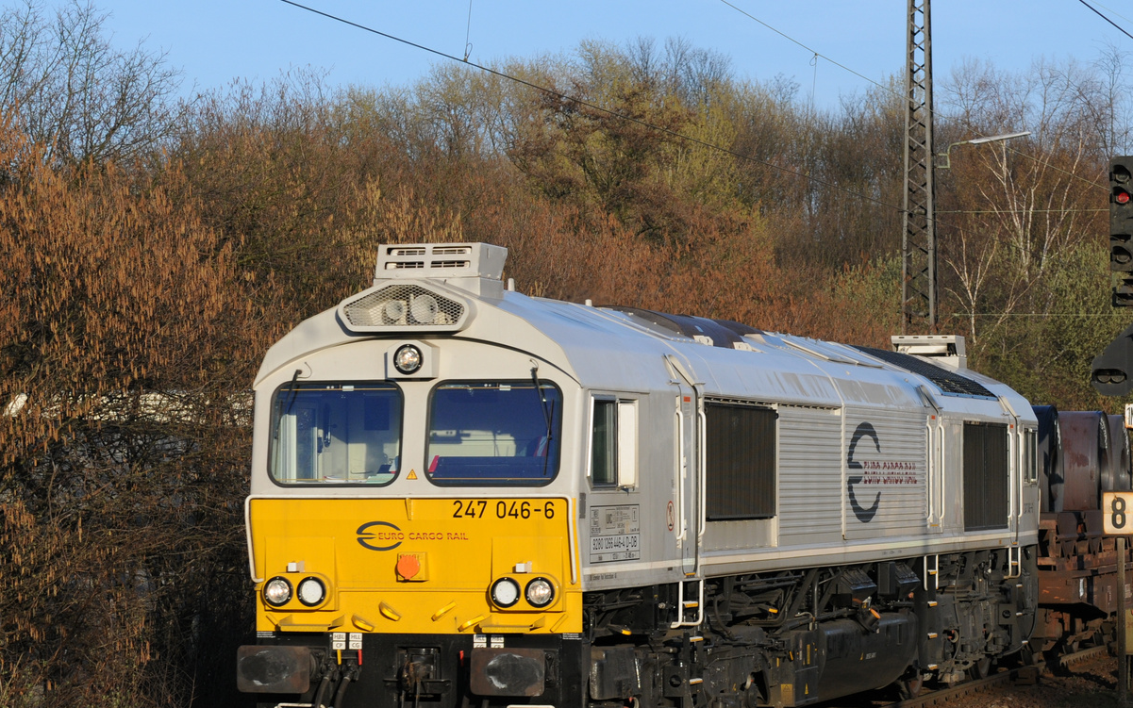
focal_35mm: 124
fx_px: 3829
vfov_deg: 10.6
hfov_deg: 16.8
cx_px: 763
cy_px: 479
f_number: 5.6
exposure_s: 1/800
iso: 320
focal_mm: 60
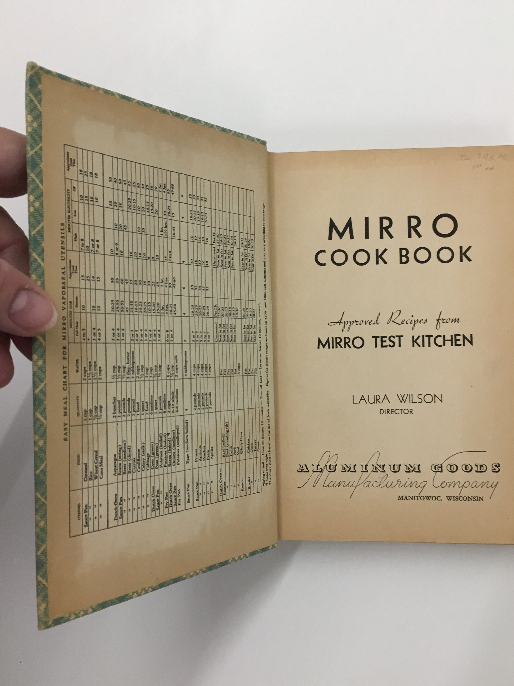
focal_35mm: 33
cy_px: 335
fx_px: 653
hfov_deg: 42.9
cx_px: 254
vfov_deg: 55.3
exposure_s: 1/30
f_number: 2.2
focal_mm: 4.15
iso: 64
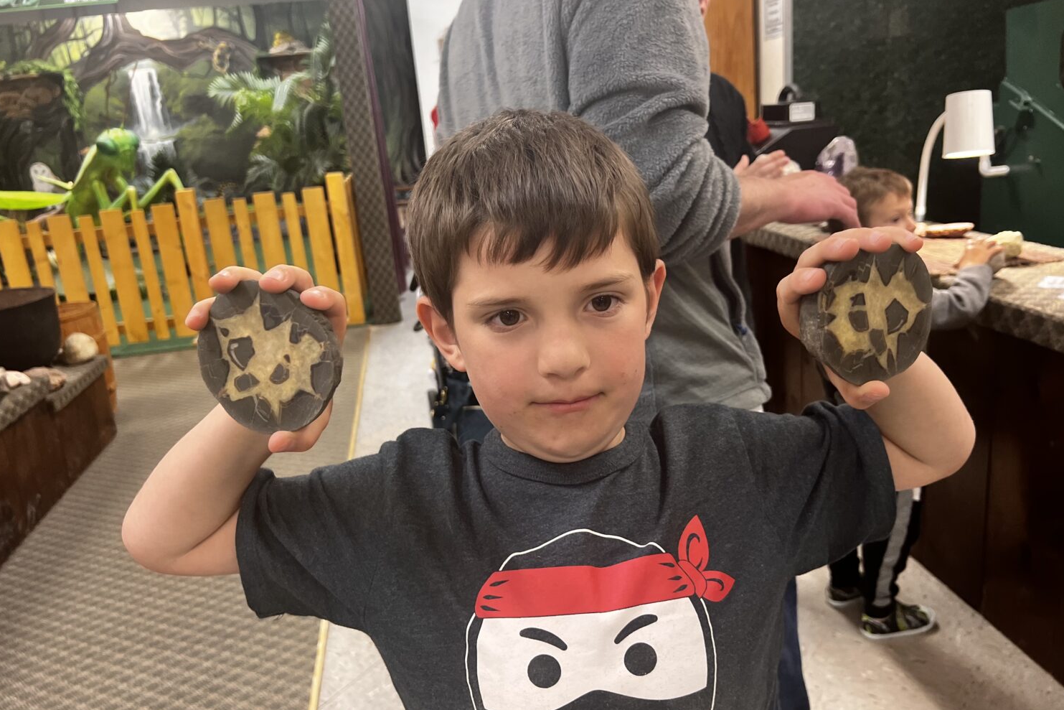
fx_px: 828
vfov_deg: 46.4
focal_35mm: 28
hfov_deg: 65.5
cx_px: 547
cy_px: 351
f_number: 1.5
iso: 200
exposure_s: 1/60
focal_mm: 5.7
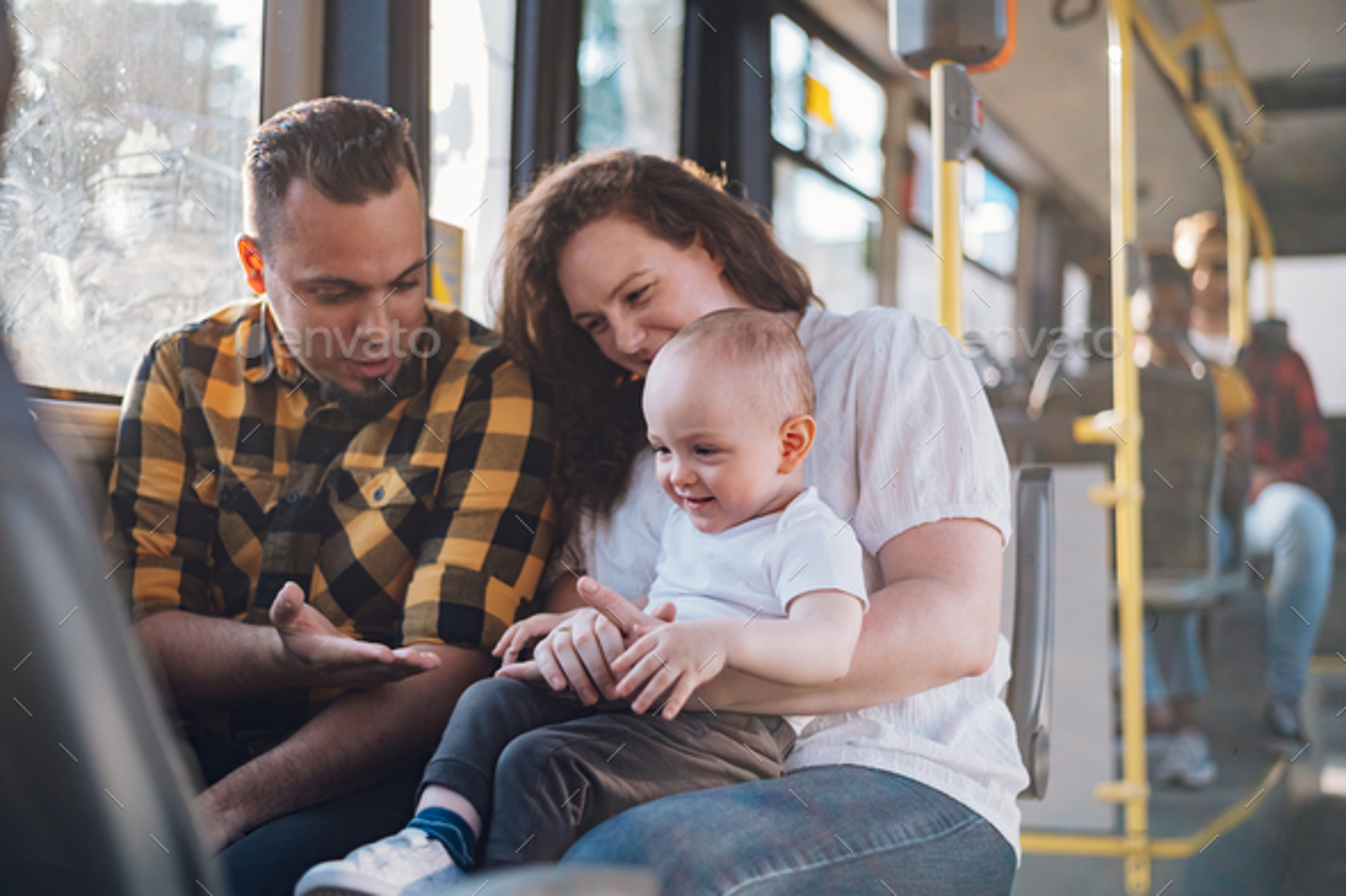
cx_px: 673
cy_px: 448
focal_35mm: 50
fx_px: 1869
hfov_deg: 39.6
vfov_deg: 27.0
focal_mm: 50
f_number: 1.8
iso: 200
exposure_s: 1/500
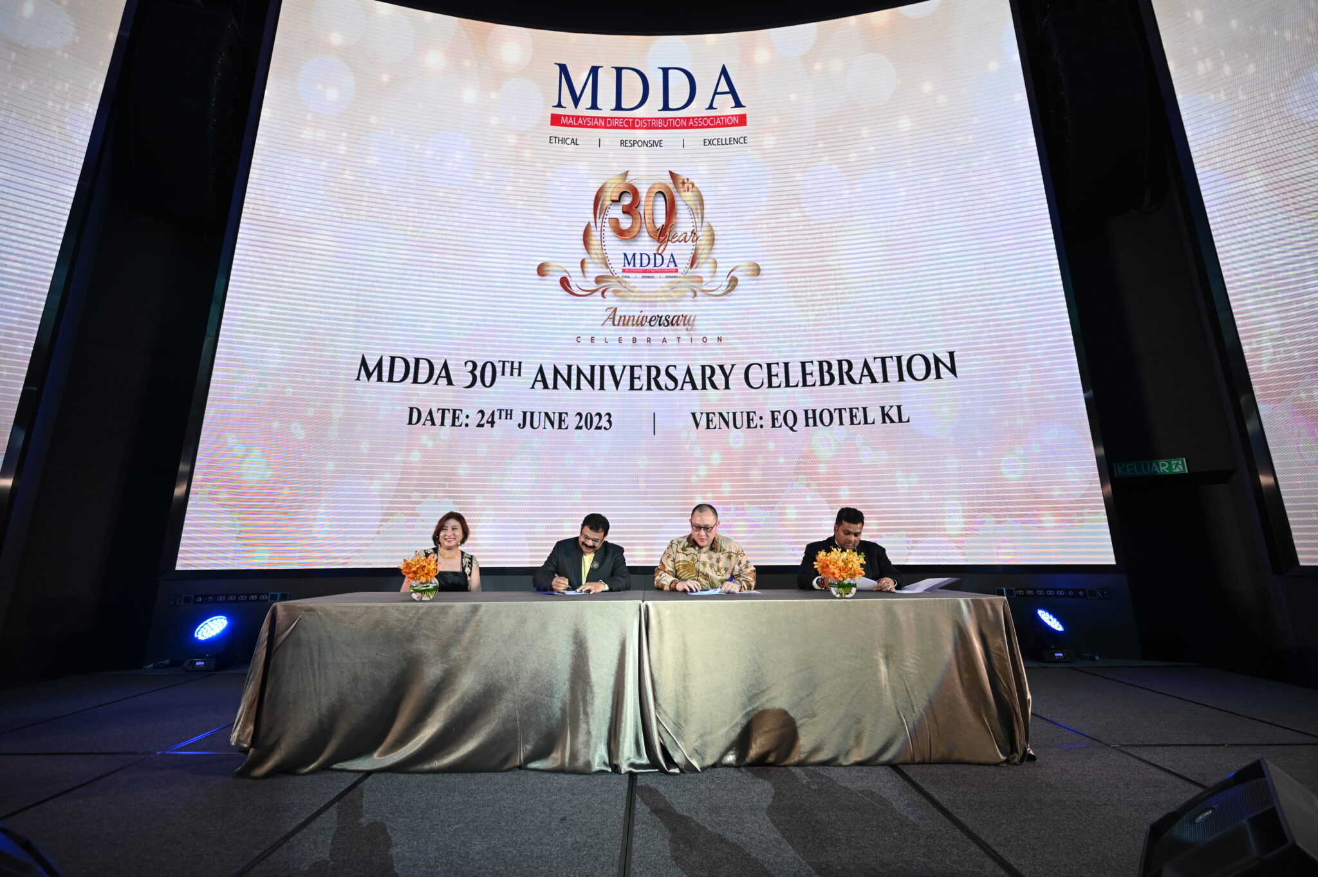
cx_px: 659
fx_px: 512
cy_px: 438
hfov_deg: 104.3
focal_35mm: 14
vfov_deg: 81.1
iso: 500
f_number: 4
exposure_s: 1/60
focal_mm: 14
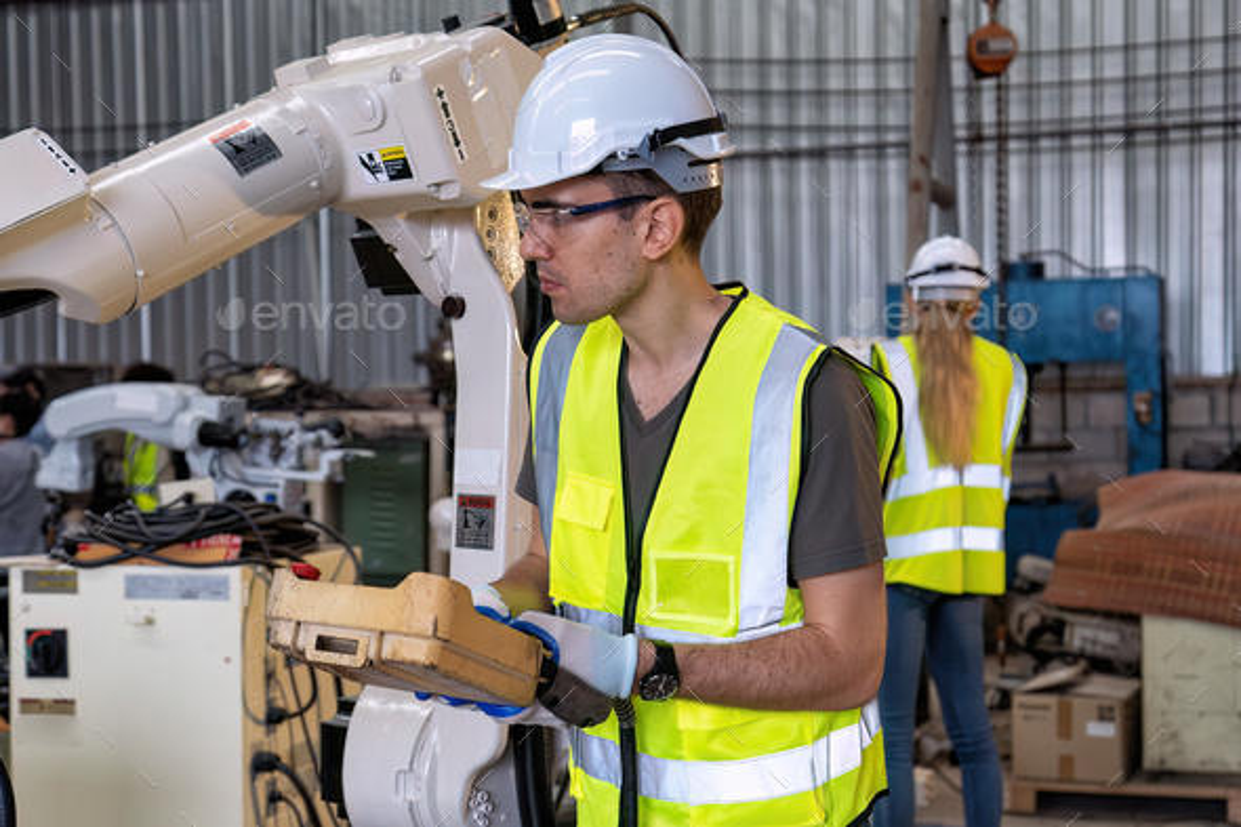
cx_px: 620
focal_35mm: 52
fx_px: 1792
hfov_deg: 38.2
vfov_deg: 26.0
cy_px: 414
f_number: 2.8
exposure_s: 1/250
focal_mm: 35
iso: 200
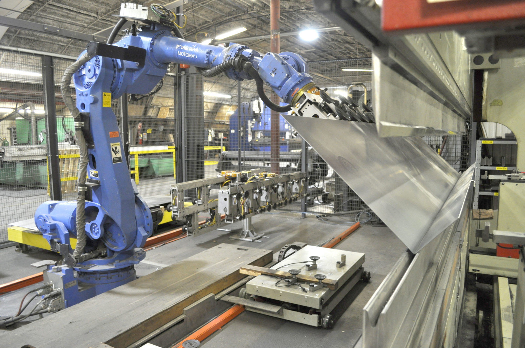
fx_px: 393
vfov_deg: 47.8
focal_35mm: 27
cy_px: 174
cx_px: 262
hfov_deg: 67.4
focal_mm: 18
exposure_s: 1/50
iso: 800
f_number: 3.5
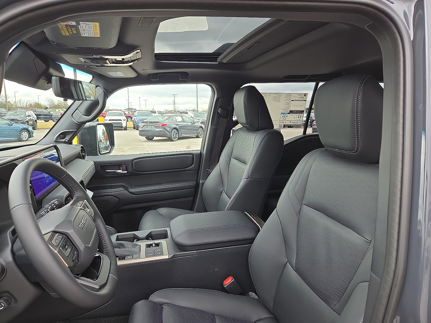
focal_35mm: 23
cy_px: 162
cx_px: 216
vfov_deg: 58.9
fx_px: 286
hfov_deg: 73.9
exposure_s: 1/59.2
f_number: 1.8
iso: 42
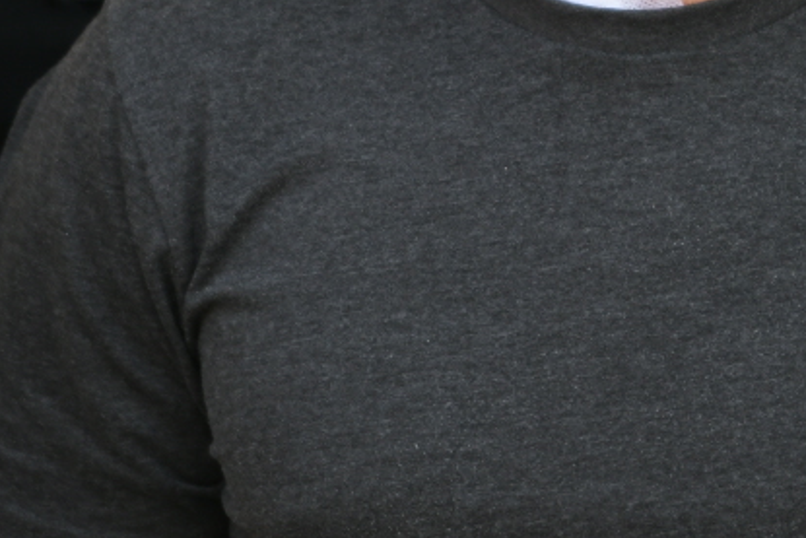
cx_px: 555
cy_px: -87
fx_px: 17468
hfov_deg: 2.6
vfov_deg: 1.8
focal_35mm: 780
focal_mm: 200
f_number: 4
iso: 400
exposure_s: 1/400
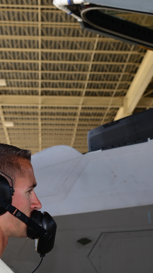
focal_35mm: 103
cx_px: 163
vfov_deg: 20.7
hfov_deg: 11.6
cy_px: 152
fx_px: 743
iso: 100
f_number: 5.6
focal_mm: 48
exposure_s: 1/125
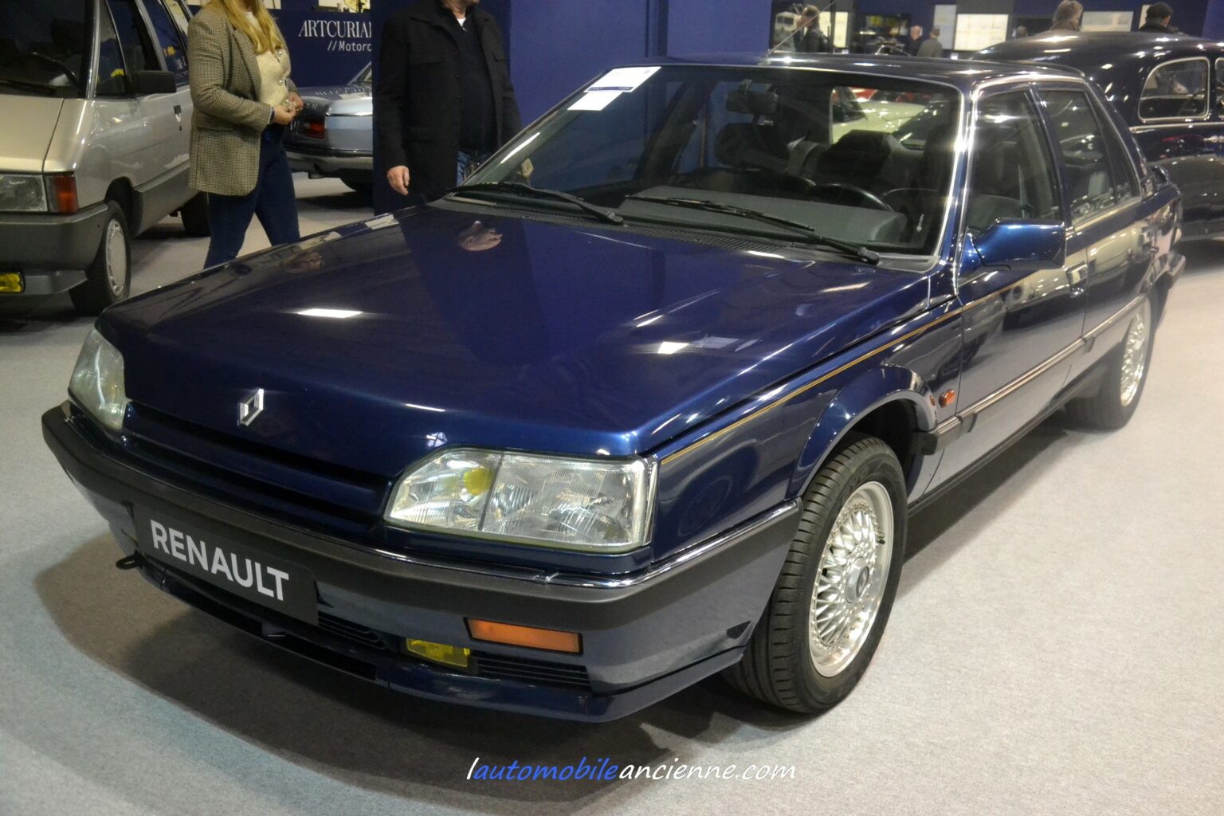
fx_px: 1224
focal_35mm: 36
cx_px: 612
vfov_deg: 36.9
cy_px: 408
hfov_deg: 53.1
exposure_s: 1/200
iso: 3200
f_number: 3.8
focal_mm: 24
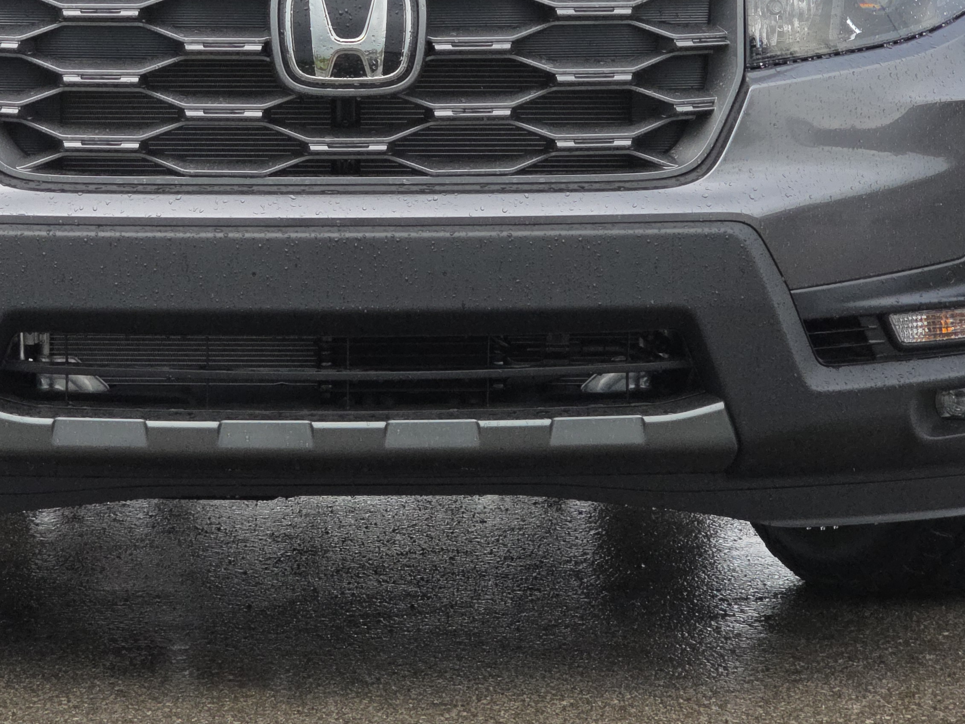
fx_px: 3401
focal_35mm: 122
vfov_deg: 12.1
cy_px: 102
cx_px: 328
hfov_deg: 16.1
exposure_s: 1/1078
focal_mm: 7.9
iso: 50
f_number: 2.4
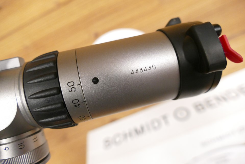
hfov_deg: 71.5
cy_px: 82
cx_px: 122
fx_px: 170
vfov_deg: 51.3
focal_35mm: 25
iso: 2000
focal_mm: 9.12
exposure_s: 1/125
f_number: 2.8
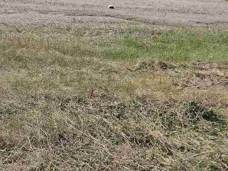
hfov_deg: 31.7
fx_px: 375
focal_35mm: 57
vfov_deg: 23.5
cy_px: -34
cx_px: 12
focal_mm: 5.4
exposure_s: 1/2843
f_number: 1.8
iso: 25
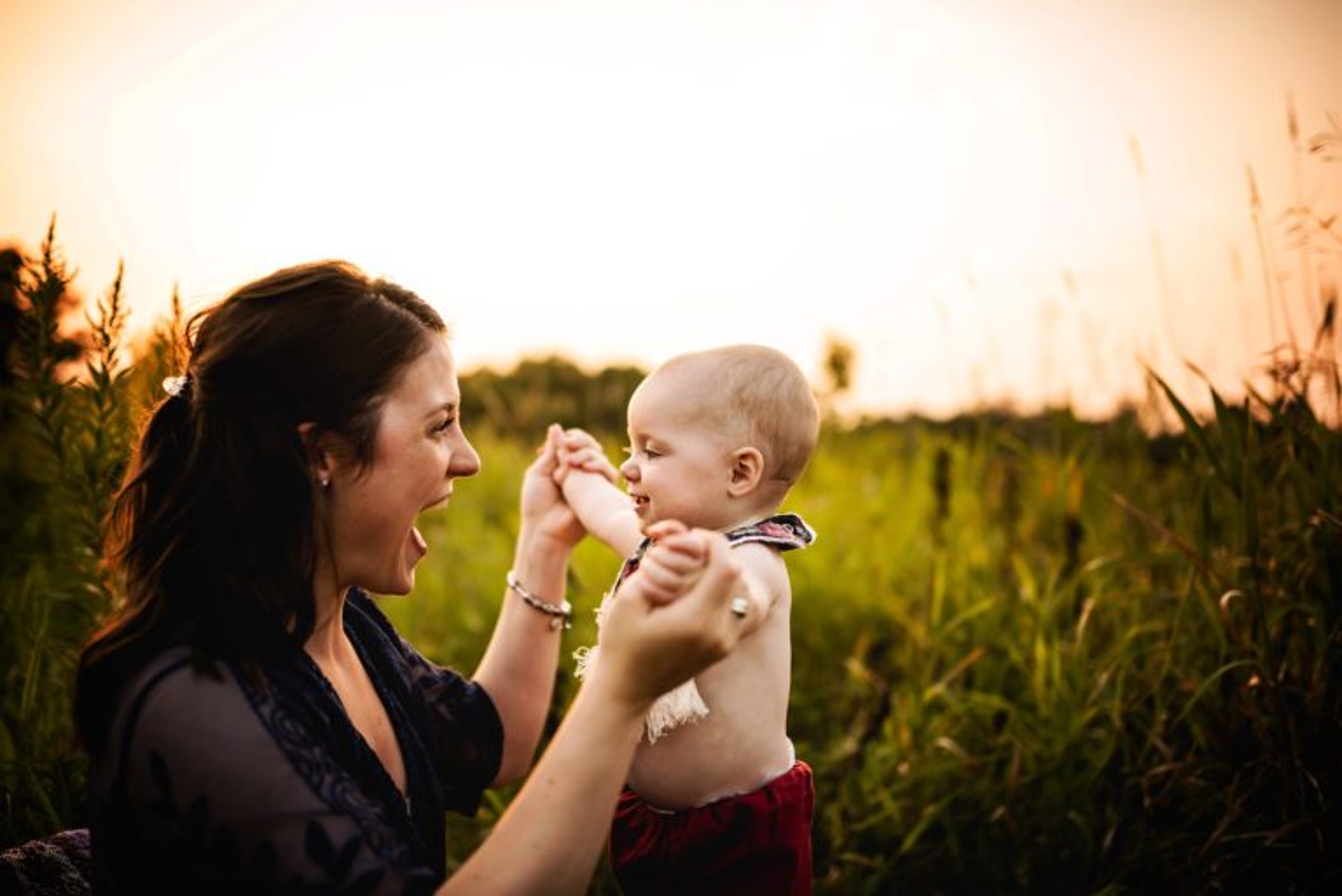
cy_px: 448
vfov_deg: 37.9
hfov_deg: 54.4
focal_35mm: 35
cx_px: 671
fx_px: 1305
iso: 125
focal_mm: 35
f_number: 1.4
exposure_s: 1/800
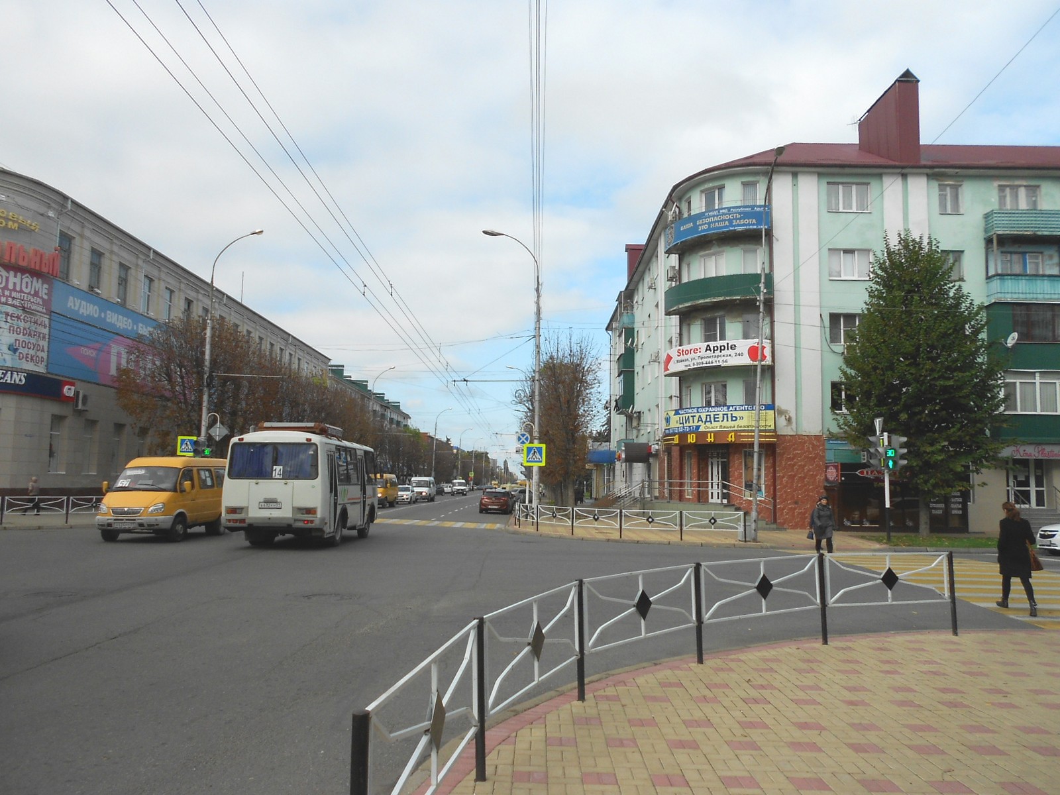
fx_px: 796
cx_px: 530
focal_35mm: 26
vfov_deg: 53.1
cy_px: 398
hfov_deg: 67.3
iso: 80
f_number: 3.2
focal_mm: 4.6
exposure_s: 1/800
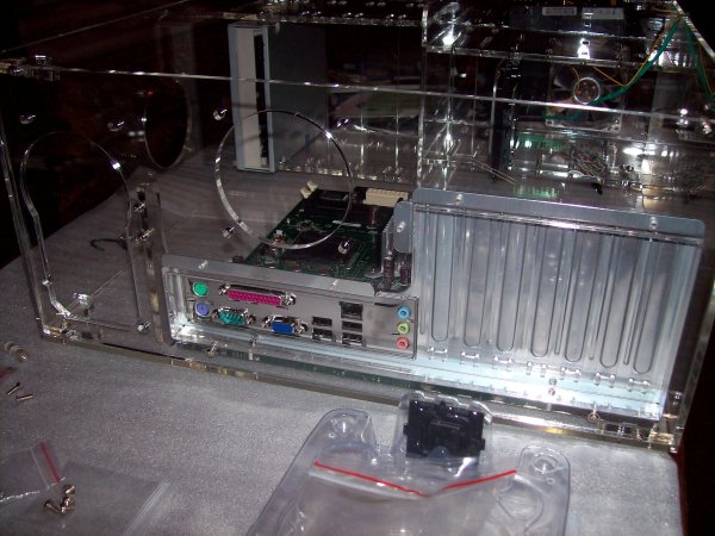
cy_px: 268
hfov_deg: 51.4
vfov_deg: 39.7
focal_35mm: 36
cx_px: 358
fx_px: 744
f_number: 2.7
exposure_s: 1/64
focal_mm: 6
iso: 80
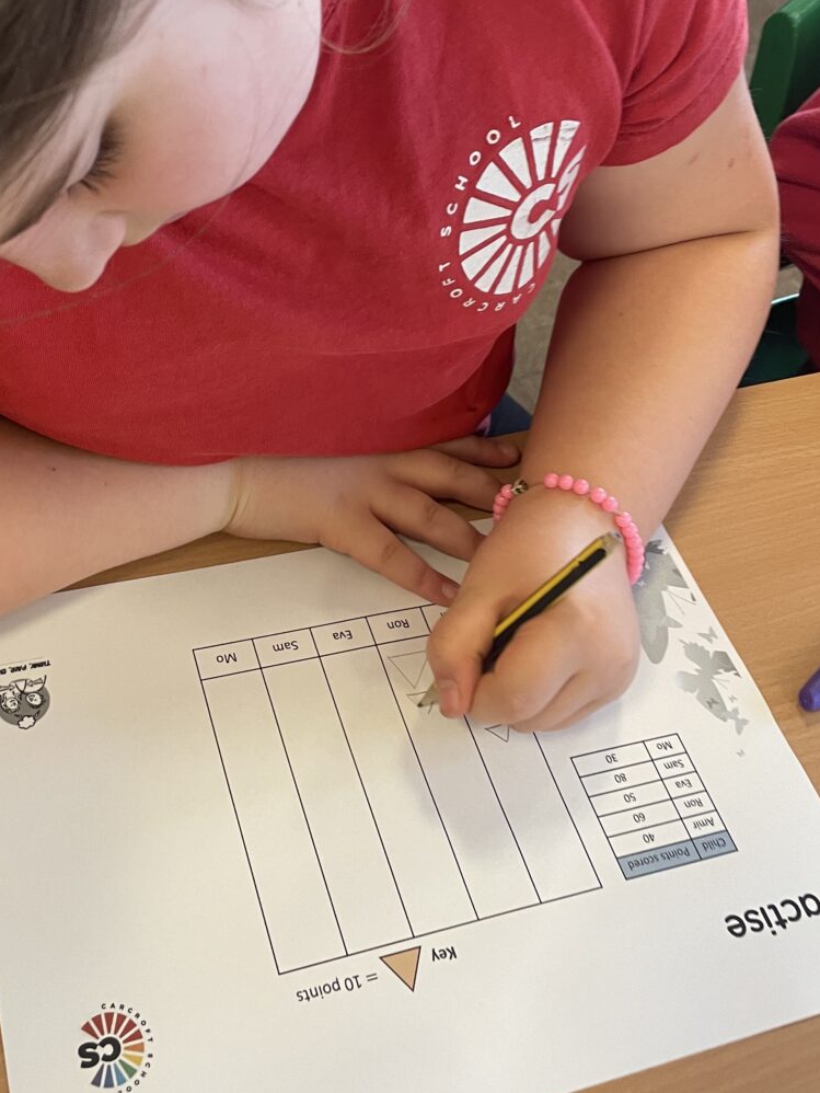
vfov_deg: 46.6
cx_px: 299
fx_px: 1263
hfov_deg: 35.7
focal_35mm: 40
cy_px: 449
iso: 125
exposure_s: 1/50
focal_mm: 4.2
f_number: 1.6
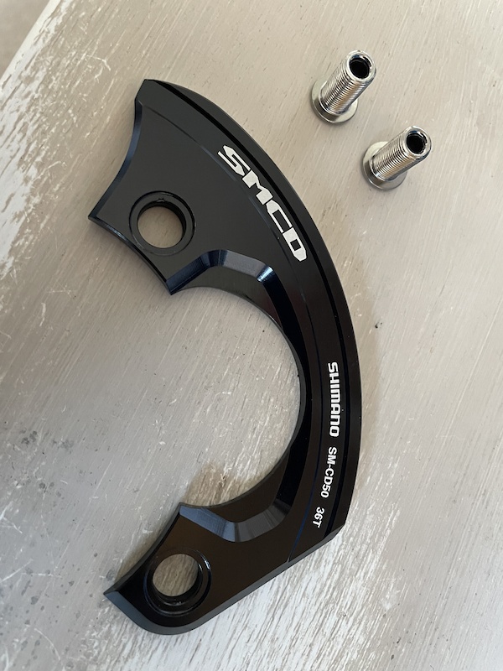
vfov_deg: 67.3
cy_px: 336
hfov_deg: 53.1
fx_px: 504
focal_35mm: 26
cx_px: 252
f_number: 1.6
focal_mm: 4.2
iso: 500
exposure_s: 1/60
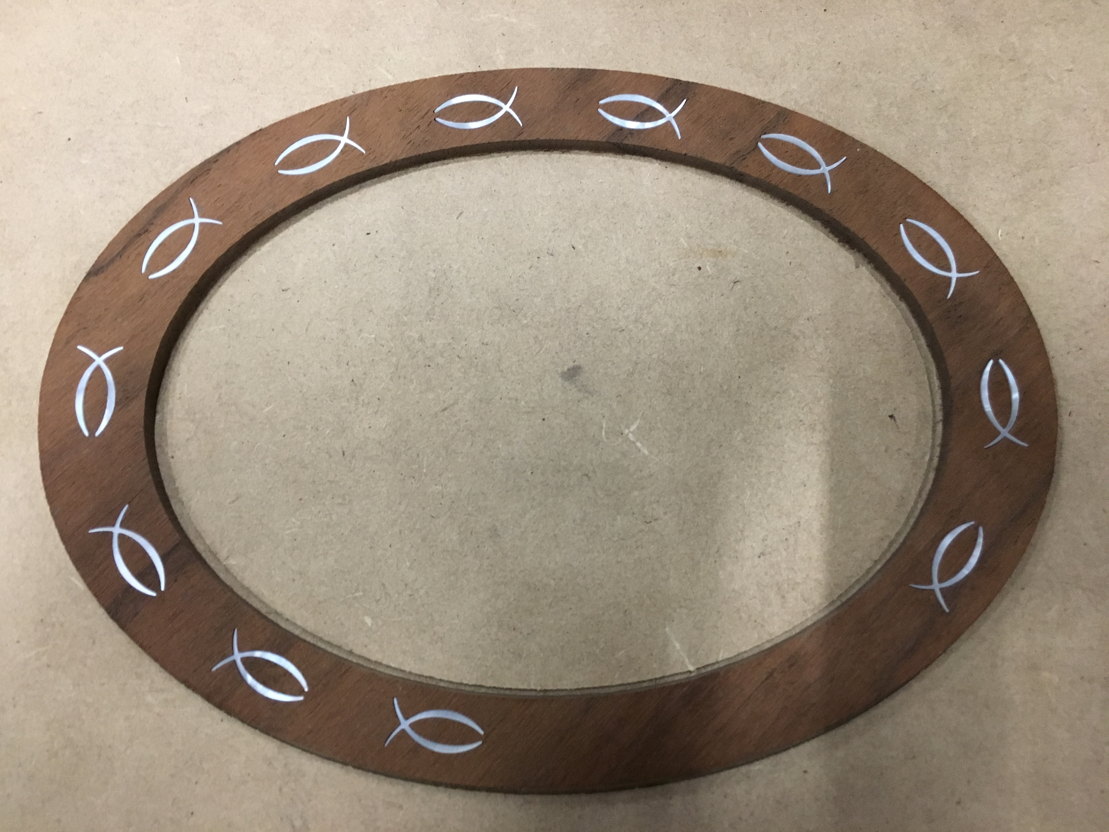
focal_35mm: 29
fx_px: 929
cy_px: 416
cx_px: 554
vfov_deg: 48.2
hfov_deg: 61.7
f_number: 2.2
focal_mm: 4.15
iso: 200
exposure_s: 1/30
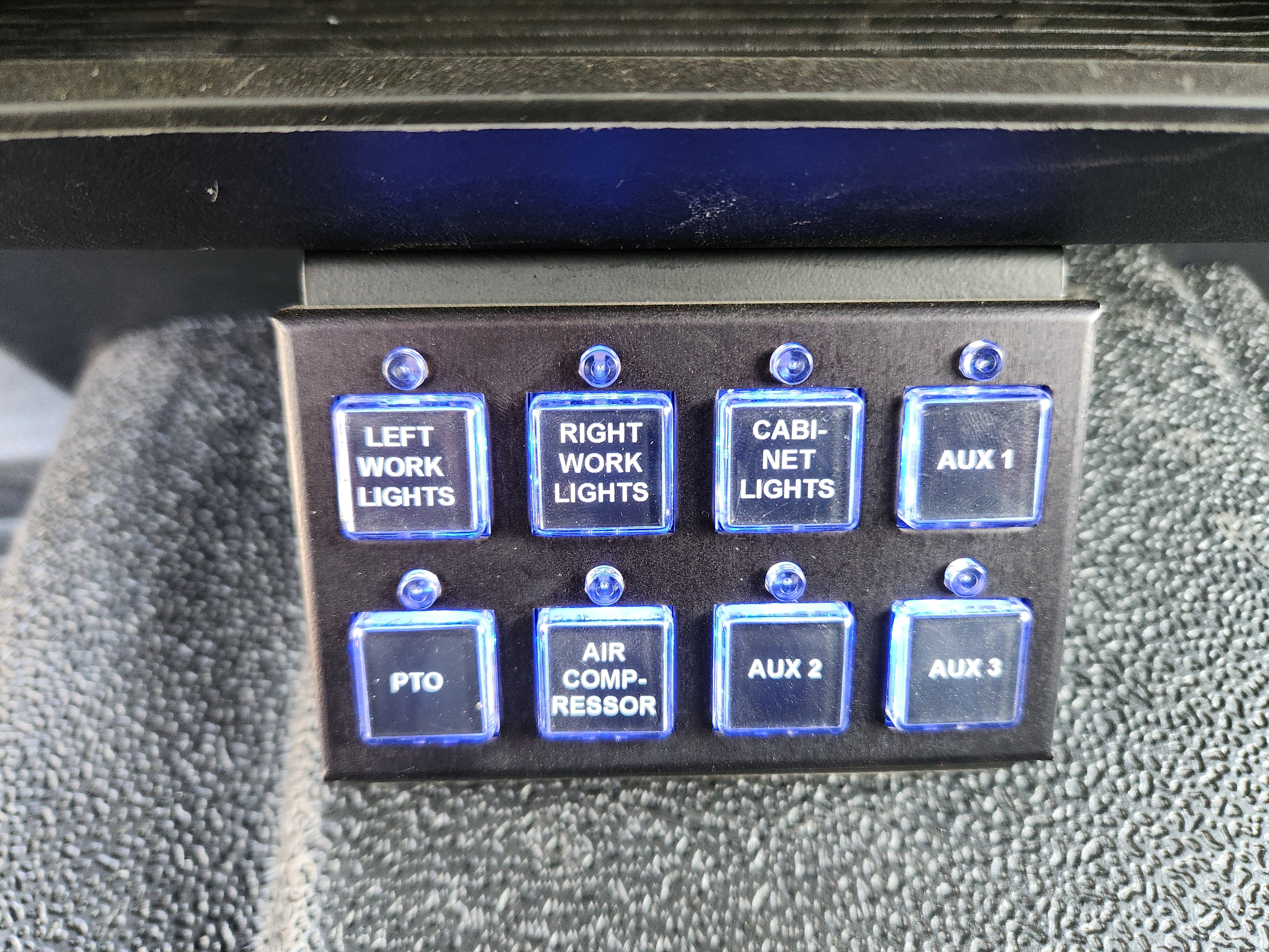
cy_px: 476
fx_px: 843
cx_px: 634
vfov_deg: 58.9
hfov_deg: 73.9
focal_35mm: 23
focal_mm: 5.4
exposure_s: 1/120
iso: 500
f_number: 1.8
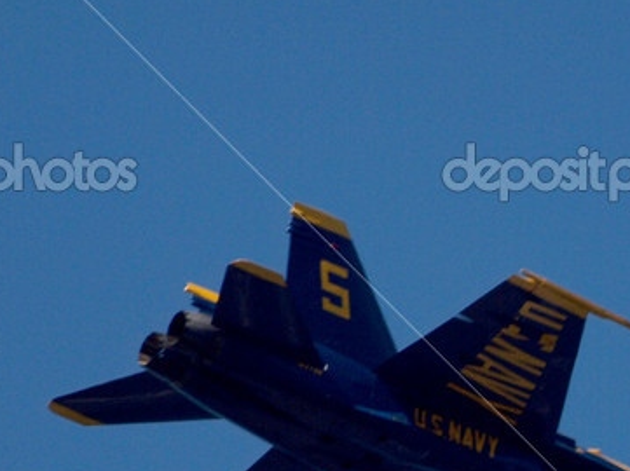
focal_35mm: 1707
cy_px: 520
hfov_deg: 1.2
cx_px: 602
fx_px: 31036
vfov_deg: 0.9
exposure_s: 1/500
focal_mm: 300
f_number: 9
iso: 200
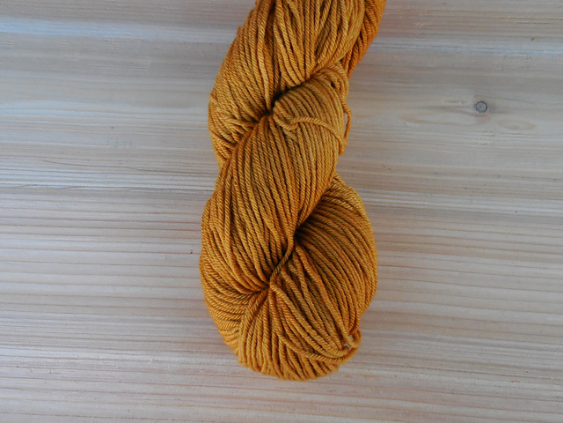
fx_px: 537
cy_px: 212
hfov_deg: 55.4
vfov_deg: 42.9
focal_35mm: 33
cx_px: 282
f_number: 3.7
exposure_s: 1/250
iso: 500
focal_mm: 5.9
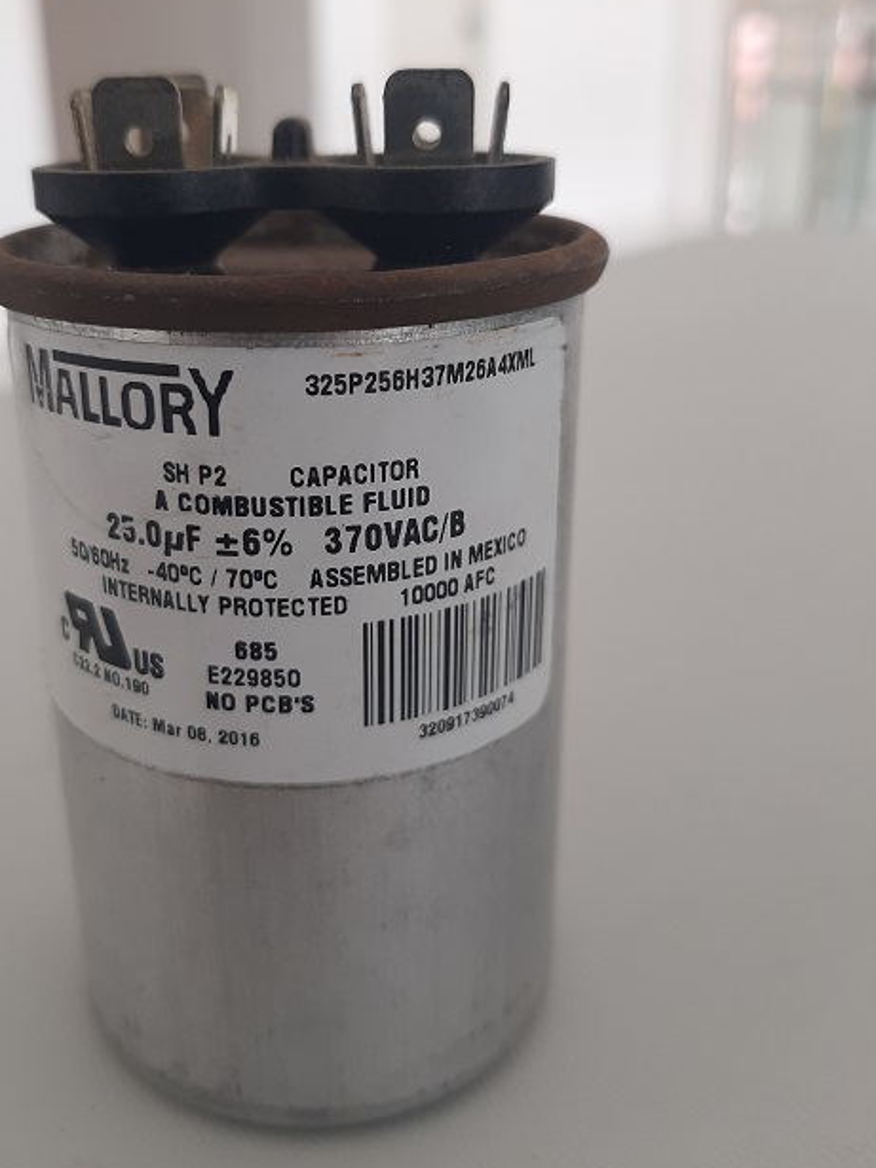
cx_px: 371
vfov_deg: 58.1
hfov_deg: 45.3
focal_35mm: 31
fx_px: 1046
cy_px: 491
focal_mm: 3.93
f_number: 1.7
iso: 40
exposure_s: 1/136
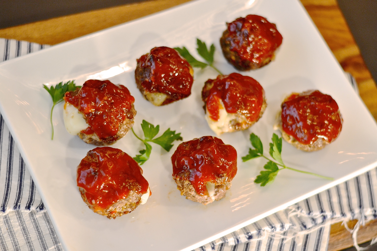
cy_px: 126
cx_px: 188
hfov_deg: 27.0
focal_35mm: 75
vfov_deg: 18.2
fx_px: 785
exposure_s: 1/60
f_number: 2.2
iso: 400
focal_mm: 50
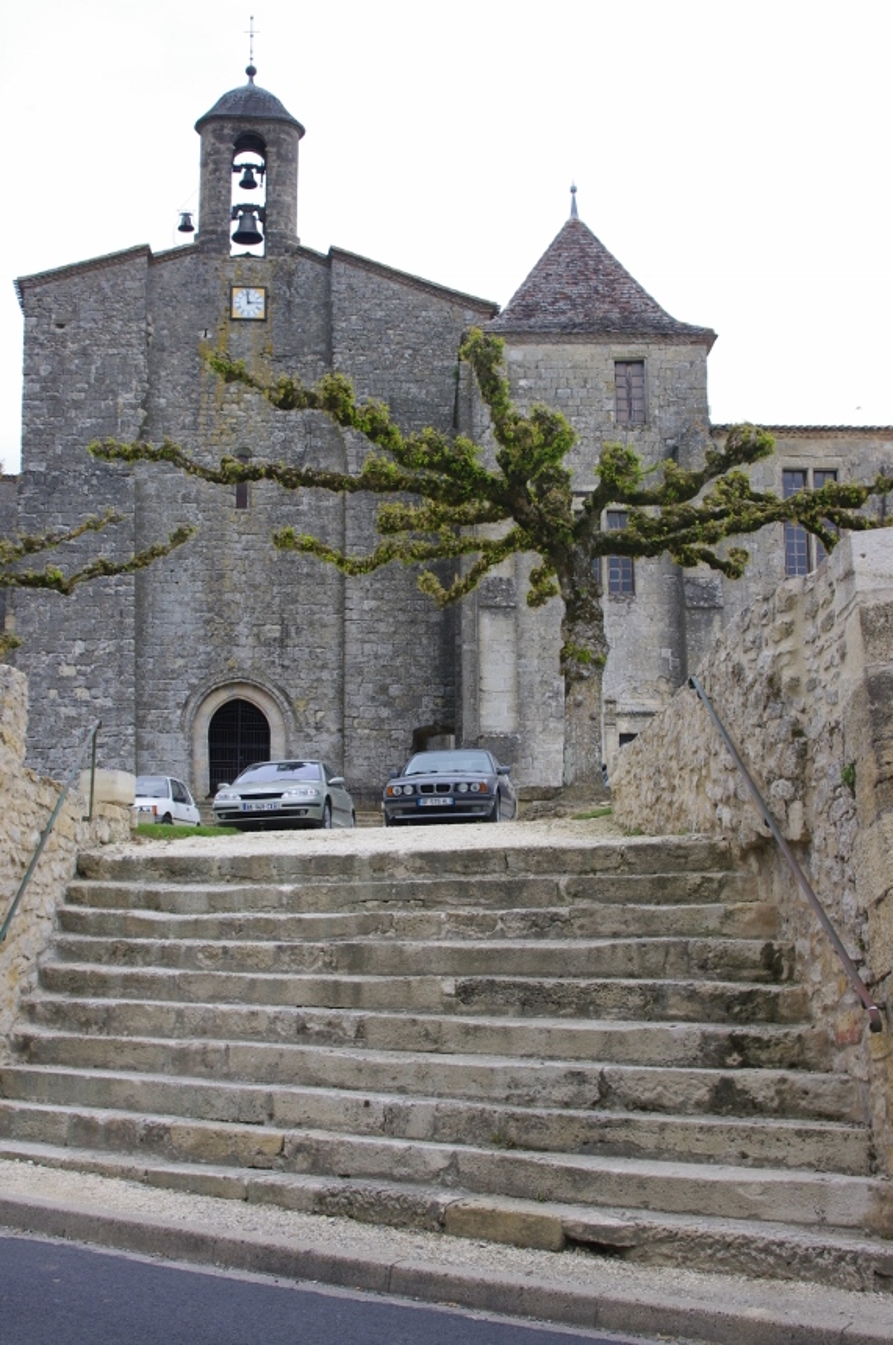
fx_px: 1567
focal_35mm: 42
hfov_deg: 31.8
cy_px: 672
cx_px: 446
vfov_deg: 46.5
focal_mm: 28
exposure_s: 1/125
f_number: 11
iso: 400
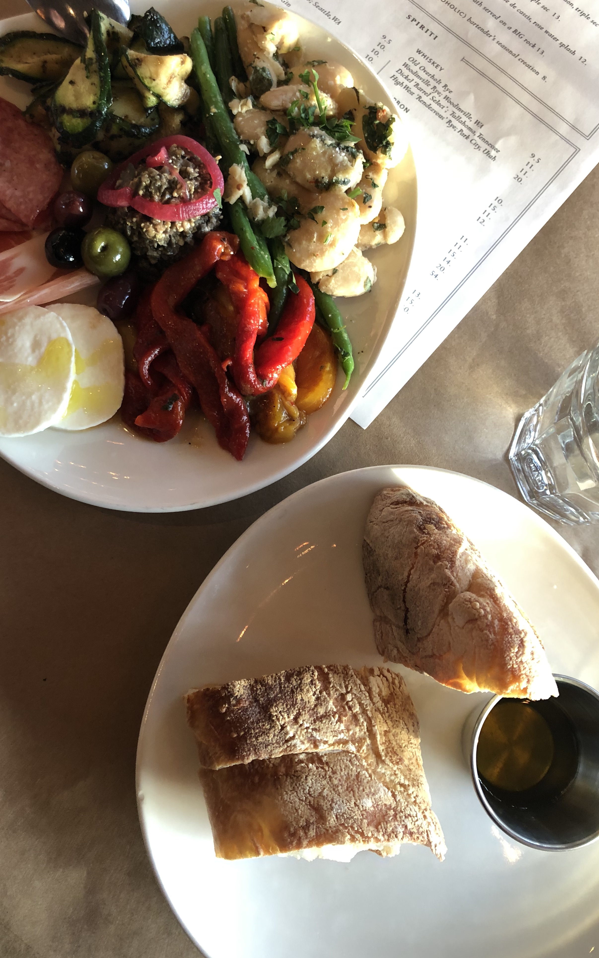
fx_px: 810
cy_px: 467
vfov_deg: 61.2
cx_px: 236
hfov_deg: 40.4
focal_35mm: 31
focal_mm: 3.99
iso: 50
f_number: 1.8
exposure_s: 1/15
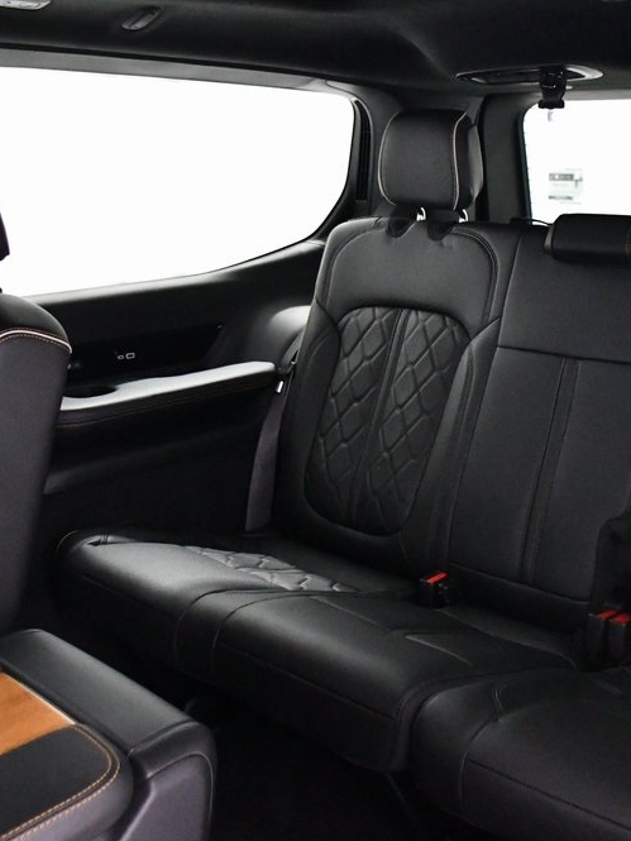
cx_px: 439
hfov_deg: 35.5
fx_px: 972
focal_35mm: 40
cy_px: 424
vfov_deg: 46.8
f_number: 3.5
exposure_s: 1/60
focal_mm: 18
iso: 12800
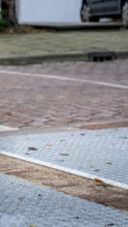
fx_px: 766
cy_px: 58
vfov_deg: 16.8
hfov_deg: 8.8
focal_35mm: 127
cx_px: -163
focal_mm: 44
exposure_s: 1/250
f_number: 4
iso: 250
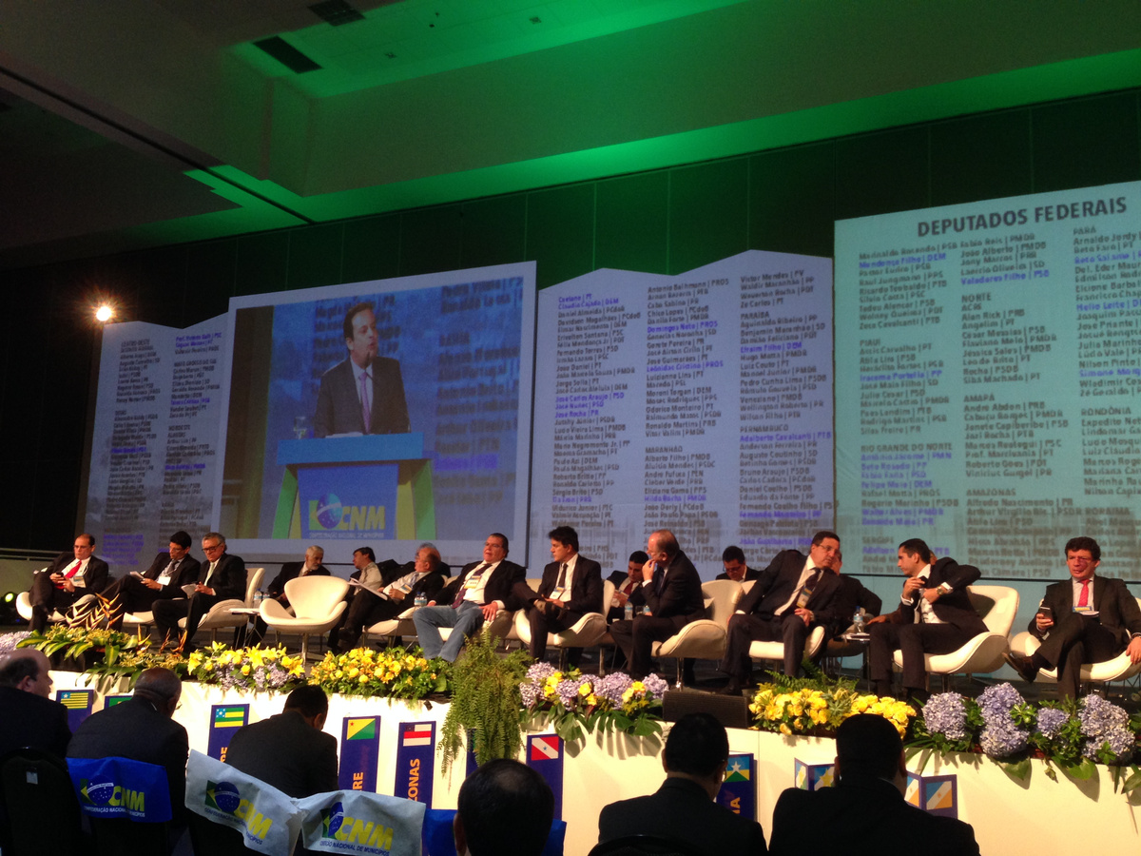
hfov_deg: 55.4
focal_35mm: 33
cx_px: 570
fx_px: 1088
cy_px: 428
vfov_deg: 42.9
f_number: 2.4
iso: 160
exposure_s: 1/20
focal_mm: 4.12
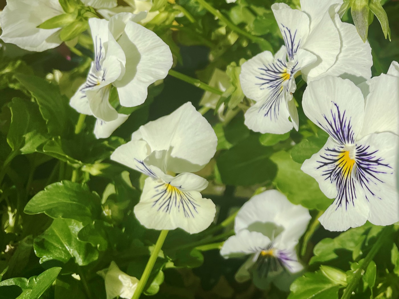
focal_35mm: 26
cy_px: 150
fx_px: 300
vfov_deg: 53.1
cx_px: 200
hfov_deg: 67.3
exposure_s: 1/6897
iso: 32
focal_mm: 4.2
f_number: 1.6
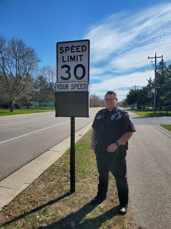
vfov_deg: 67.3
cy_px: 114
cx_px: 86
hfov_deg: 53.1
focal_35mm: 26
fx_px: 171
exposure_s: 1/2485
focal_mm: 4.3
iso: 50
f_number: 2.4
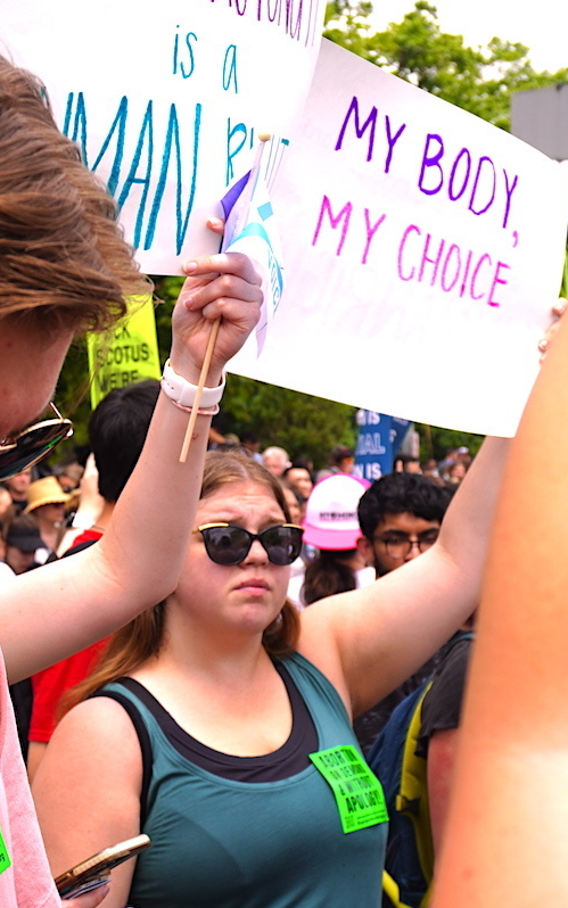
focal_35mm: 69
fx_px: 1708
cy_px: 454
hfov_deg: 18.7
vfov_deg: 29.8
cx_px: 114
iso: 100
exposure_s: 1/320
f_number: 7.1
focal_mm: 30
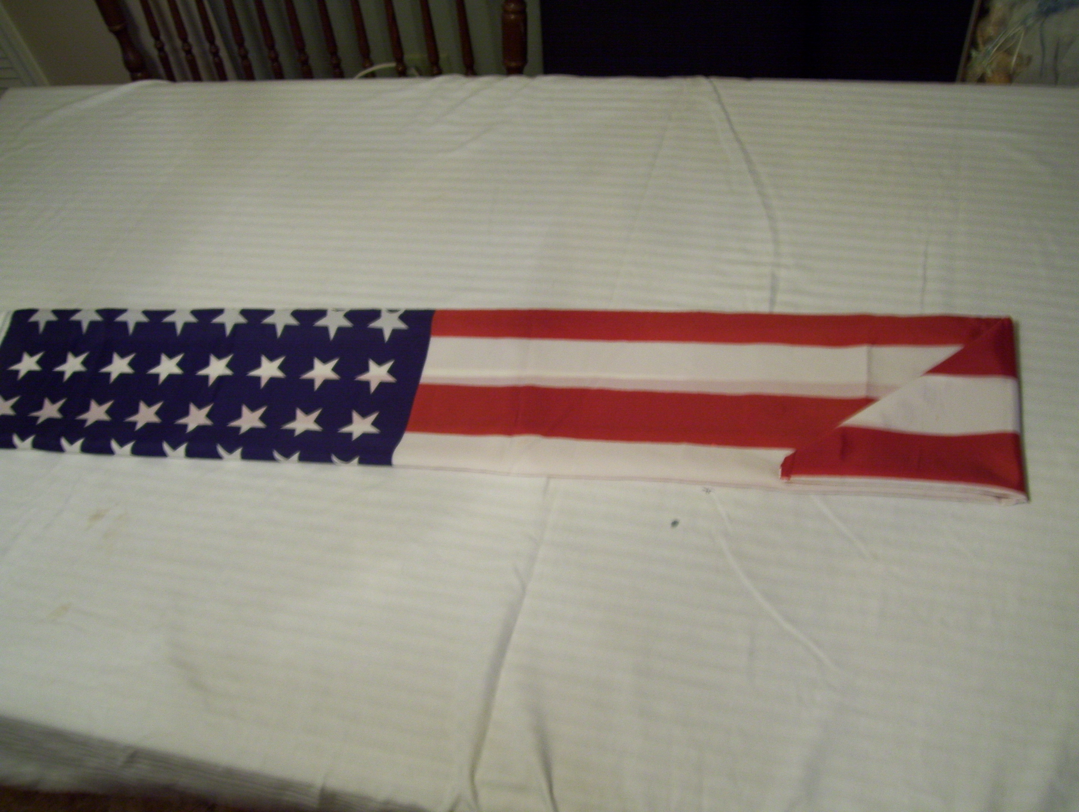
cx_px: 540
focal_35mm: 36
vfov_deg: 39.7
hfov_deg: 51.3
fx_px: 1124
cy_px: 406
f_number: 2.7
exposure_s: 1/10
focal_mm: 6
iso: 160
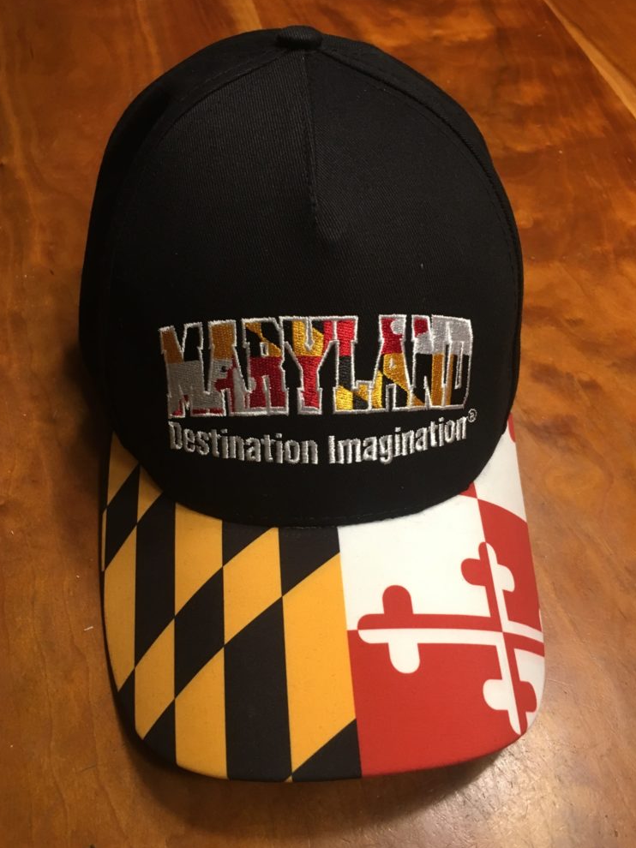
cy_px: 433
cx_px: 315
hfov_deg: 46.8
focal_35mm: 30
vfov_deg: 60.0
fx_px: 735
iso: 100
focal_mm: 4.15
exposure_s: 1/30
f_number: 2.2
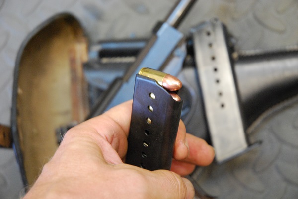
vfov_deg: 14.7
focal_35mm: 93
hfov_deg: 21.9
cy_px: 100
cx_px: 149
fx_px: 770
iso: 1600
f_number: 4.5
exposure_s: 1/30
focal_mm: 62
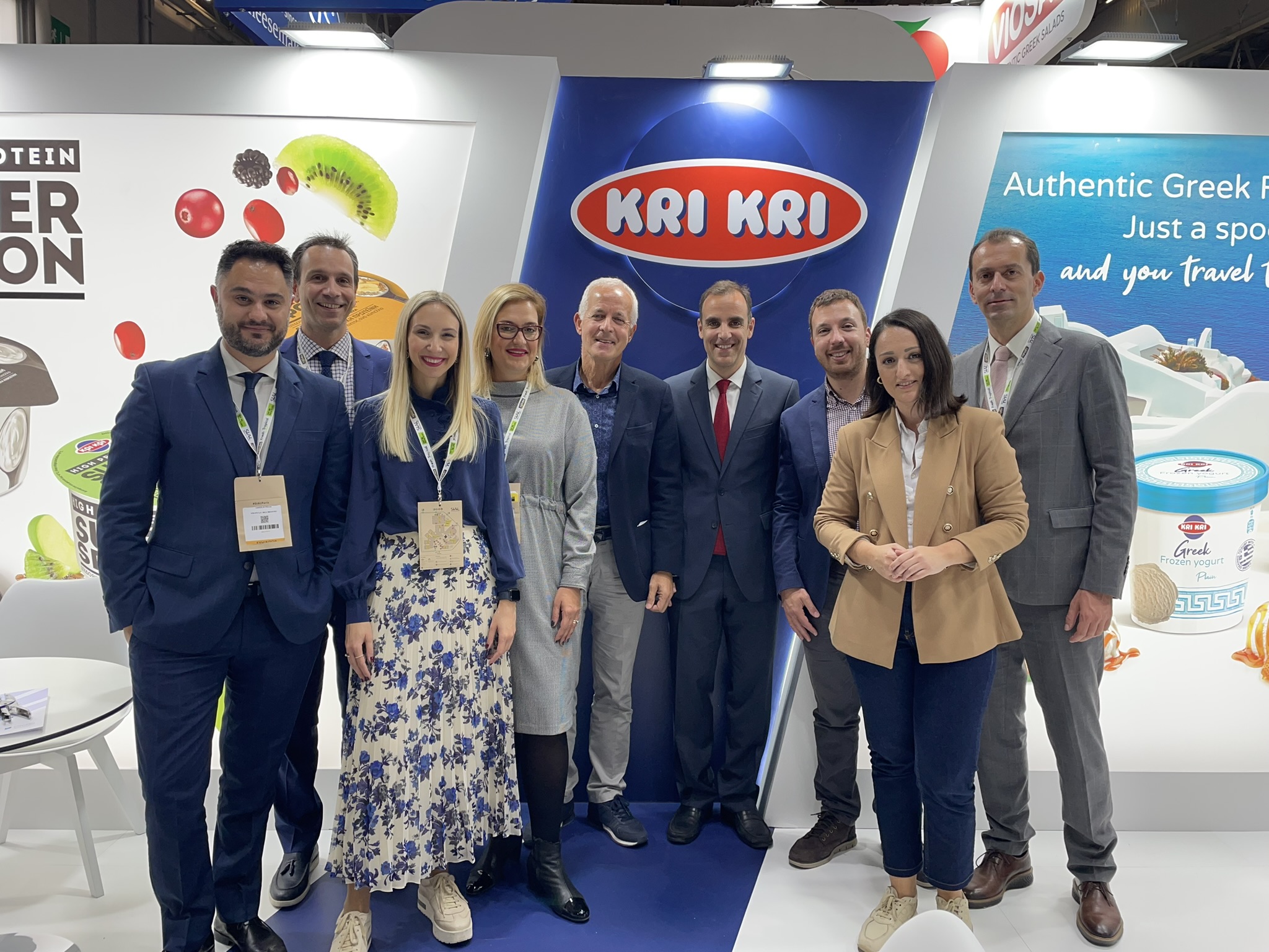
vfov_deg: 53.1
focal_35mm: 26
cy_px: 476
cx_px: 634
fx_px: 953
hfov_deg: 67.3
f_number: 1.6
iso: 32
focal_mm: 4.2
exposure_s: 1/113
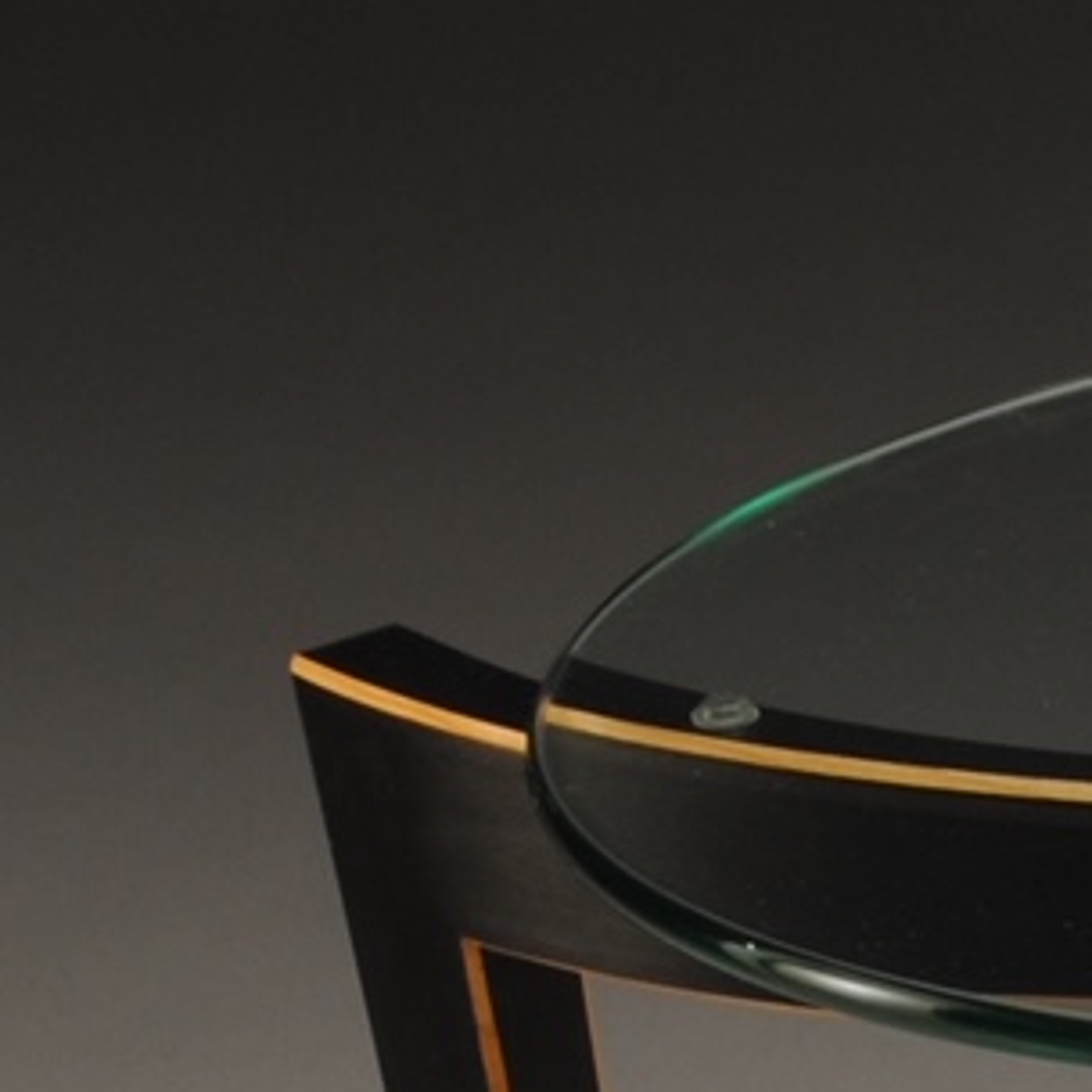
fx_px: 14526
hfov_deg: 4.2
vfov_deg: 4.3
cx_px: 3161
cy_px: 2144
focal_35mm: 407
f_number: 14
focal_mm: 50
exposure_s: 1/1.6
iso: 100
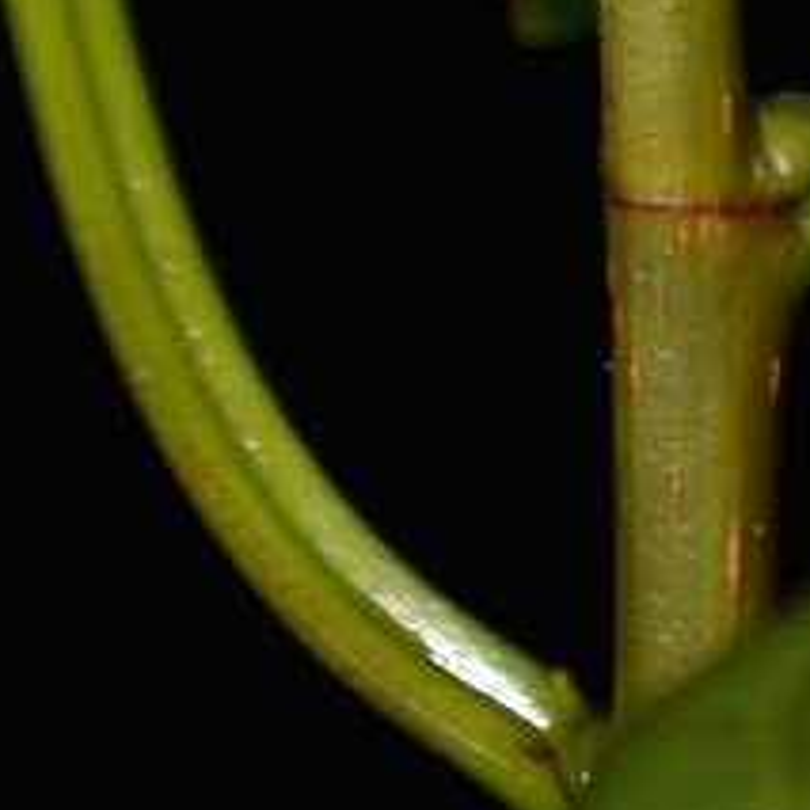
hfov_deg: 5.2
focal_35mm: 337
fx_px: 8923
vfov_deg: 5.1
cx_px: 707
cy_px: -993
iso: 200
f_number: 5.6
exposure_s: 1/30
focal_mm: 55
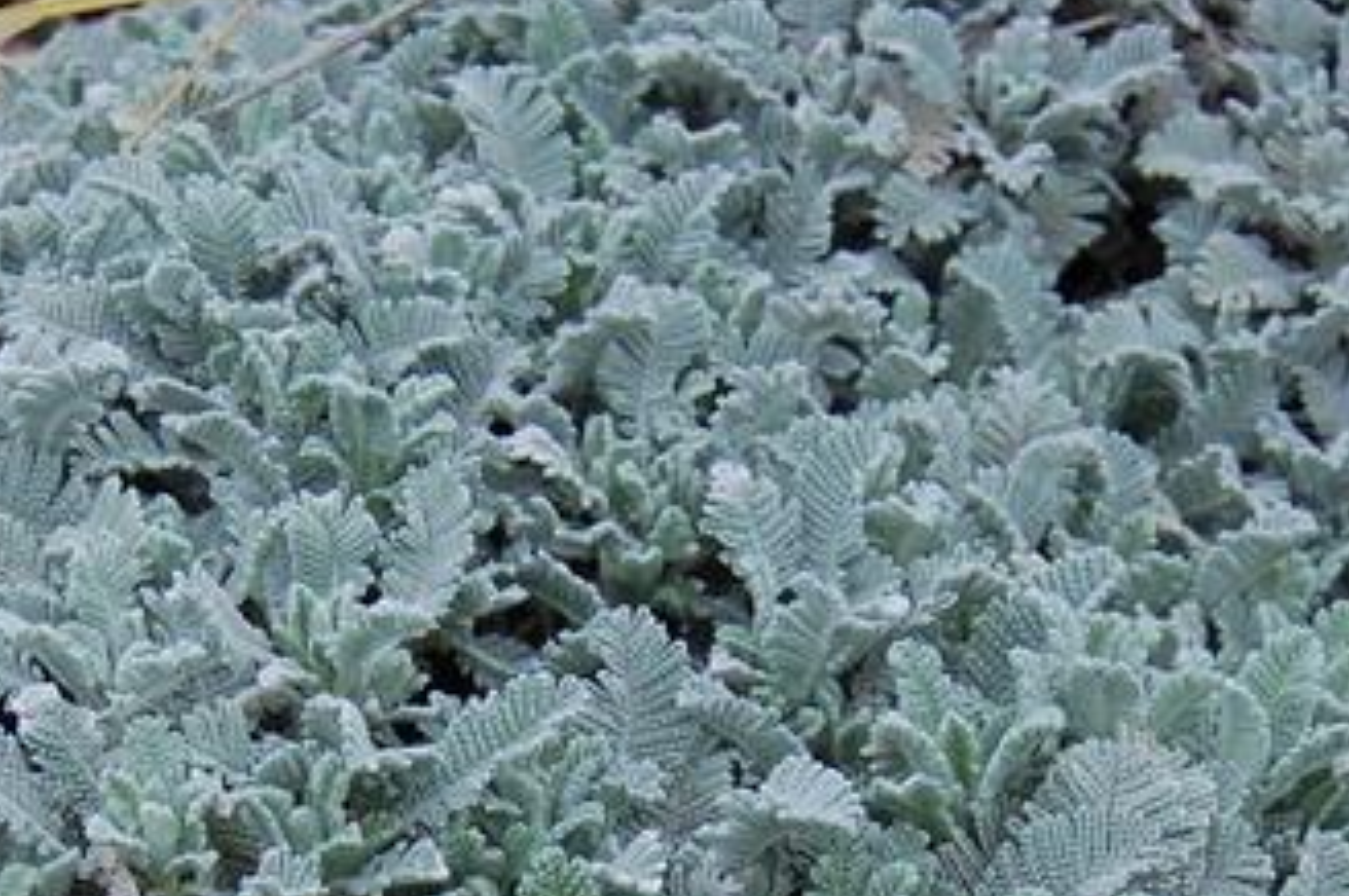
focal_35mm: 119
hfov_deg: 17.2
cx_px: 580
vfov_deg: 11.2
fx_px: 4455
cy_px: 1141
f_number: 4
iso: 400
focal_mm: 26
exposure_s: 1/500
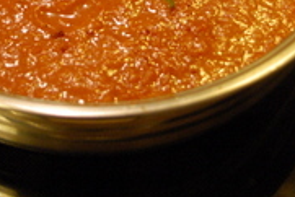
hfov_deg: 16.4
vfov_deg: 10.8
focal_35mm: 124
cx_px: 73
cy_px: -58
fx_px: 1017
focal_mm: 30
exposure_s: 1/20
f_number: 4.5
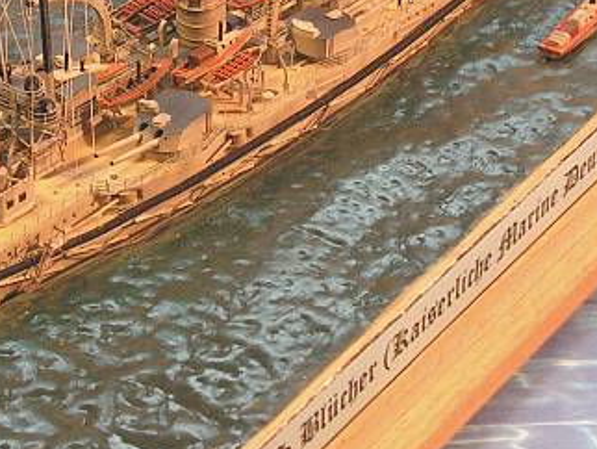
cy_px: 9
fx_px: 2261
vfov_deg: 11.2
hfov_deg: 15.0
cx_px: 158
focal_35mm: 131
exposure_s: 1/30
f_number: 4.8
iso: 200
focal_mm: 11
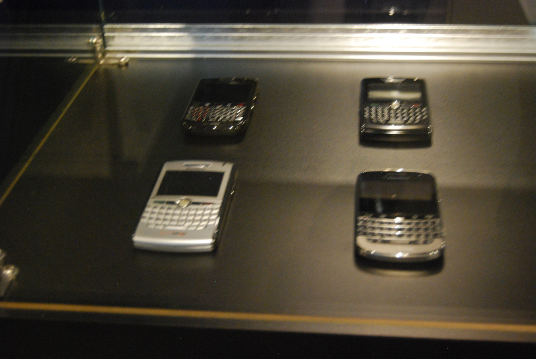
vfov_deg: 25.8
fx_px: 783
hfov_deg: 37.8
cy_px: 180
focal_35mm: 52
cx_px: 268
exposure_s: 1/8
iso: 1600
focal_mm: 35
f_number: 4.8
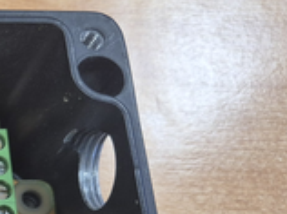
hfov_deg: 16.5
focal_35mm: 99
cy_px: 245
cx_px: -236
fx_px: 820
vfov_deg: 14.5
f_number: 1.8
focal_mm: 5.4
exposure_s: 1/100
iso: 160
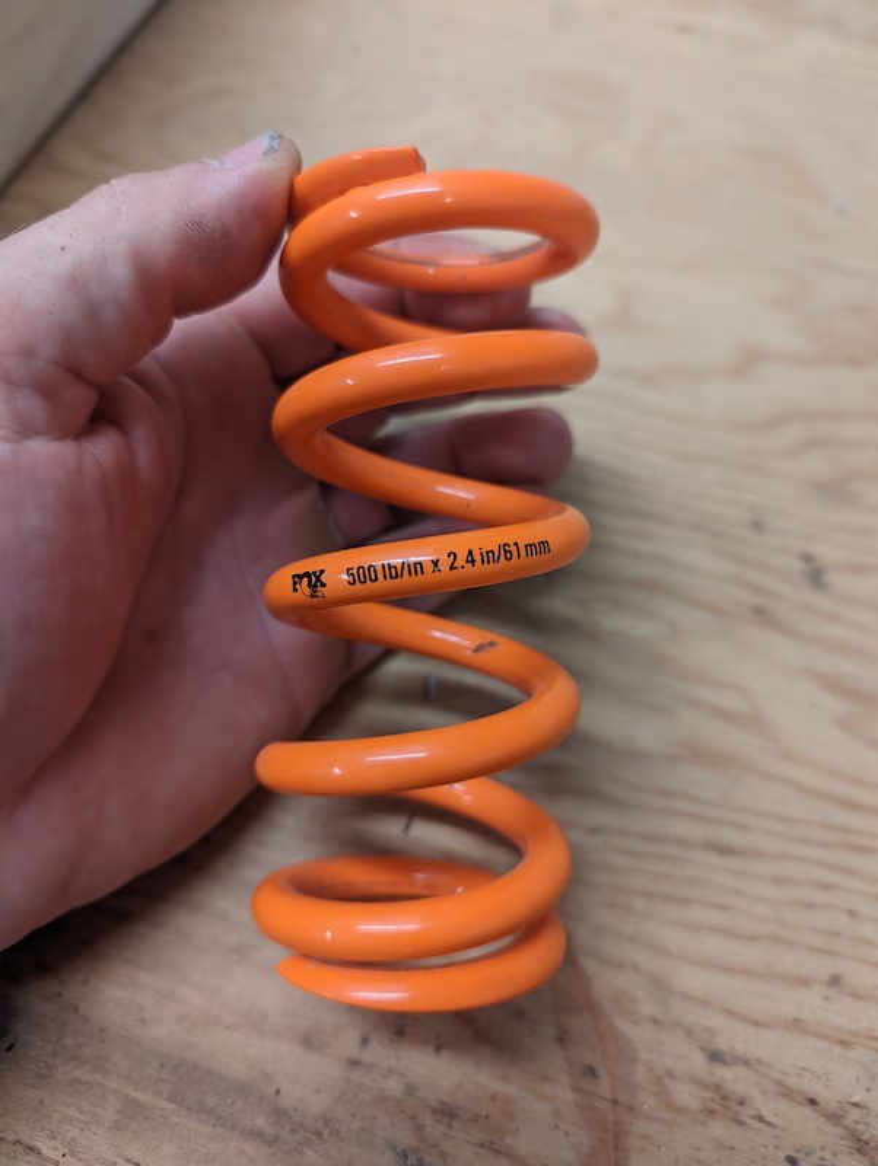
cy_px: 583
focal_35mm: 24
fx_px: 810
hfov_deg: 56.9
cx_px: 439
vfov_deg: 71.5
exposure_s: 1/120
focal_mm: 6.81
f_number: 1.85
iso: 249
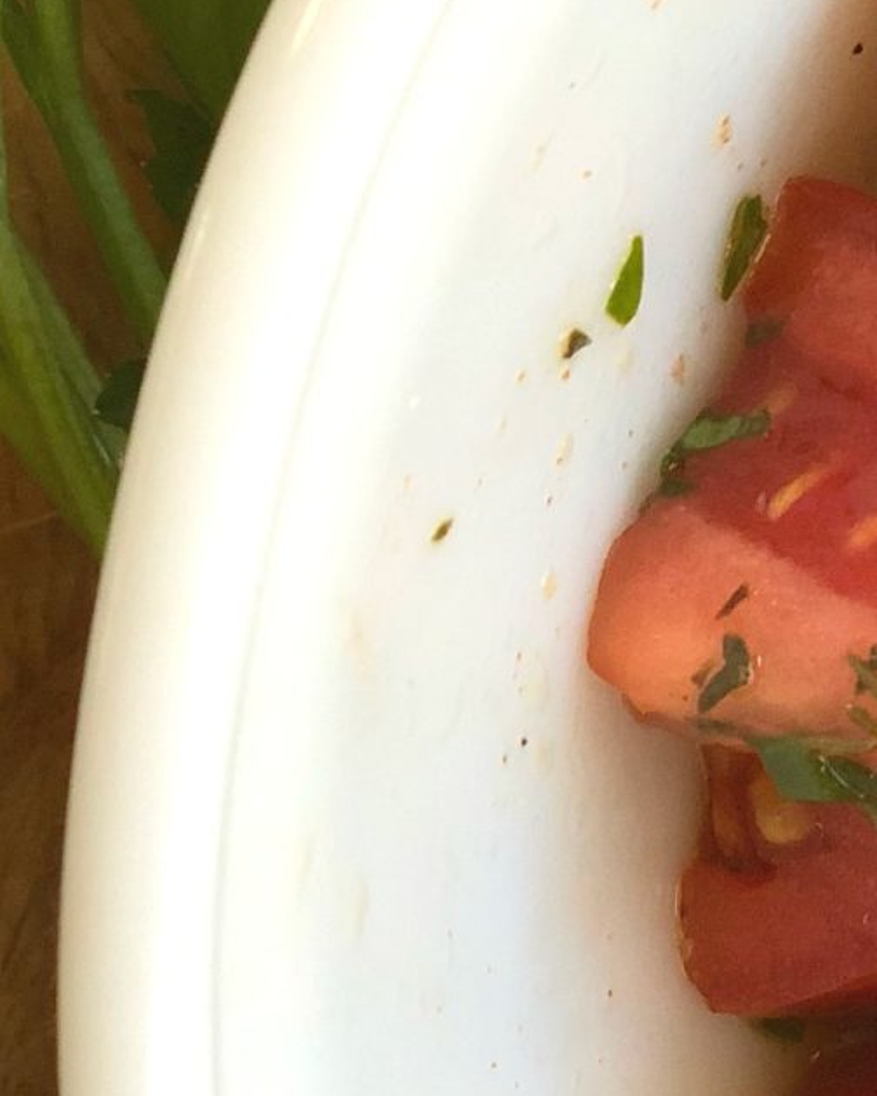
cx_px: 1128
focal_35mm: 165
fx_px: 5353
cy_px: 628
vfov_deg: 11.7
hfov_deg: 9.2
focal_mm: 6
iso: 80
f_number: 2.4
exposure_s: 1/60
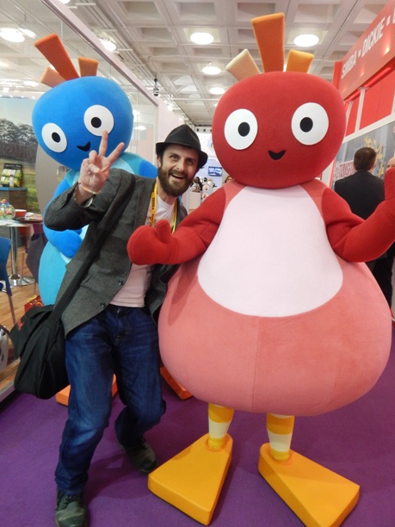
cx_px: 202
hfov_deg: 58.9
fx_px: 350
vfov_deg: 73.9
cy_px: 268
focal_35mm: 23
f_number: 3
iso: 400
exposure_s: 1/30
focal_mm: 4
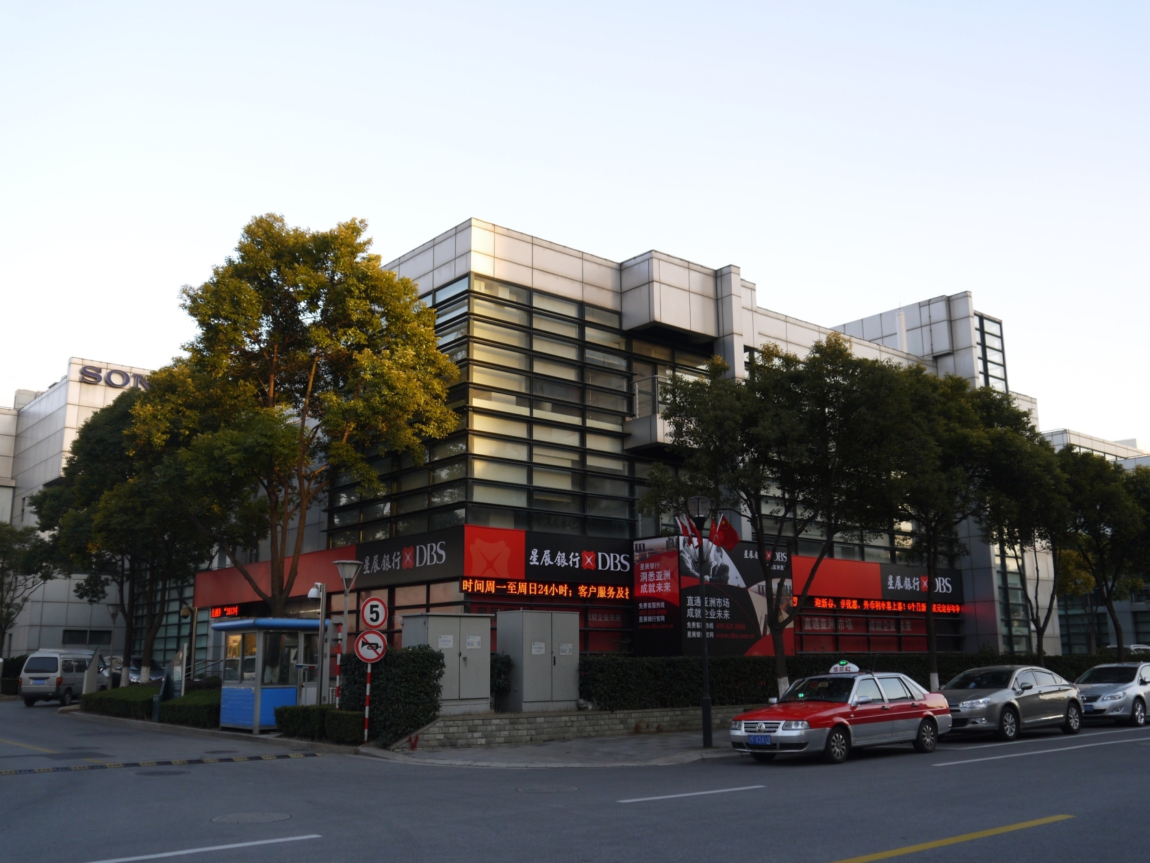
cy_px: 432
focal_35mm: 34
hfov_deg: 54.0
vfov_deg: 41.8
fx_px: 1130
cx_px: 575
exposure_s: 1/125
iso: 160
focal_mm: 17
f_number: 4.5
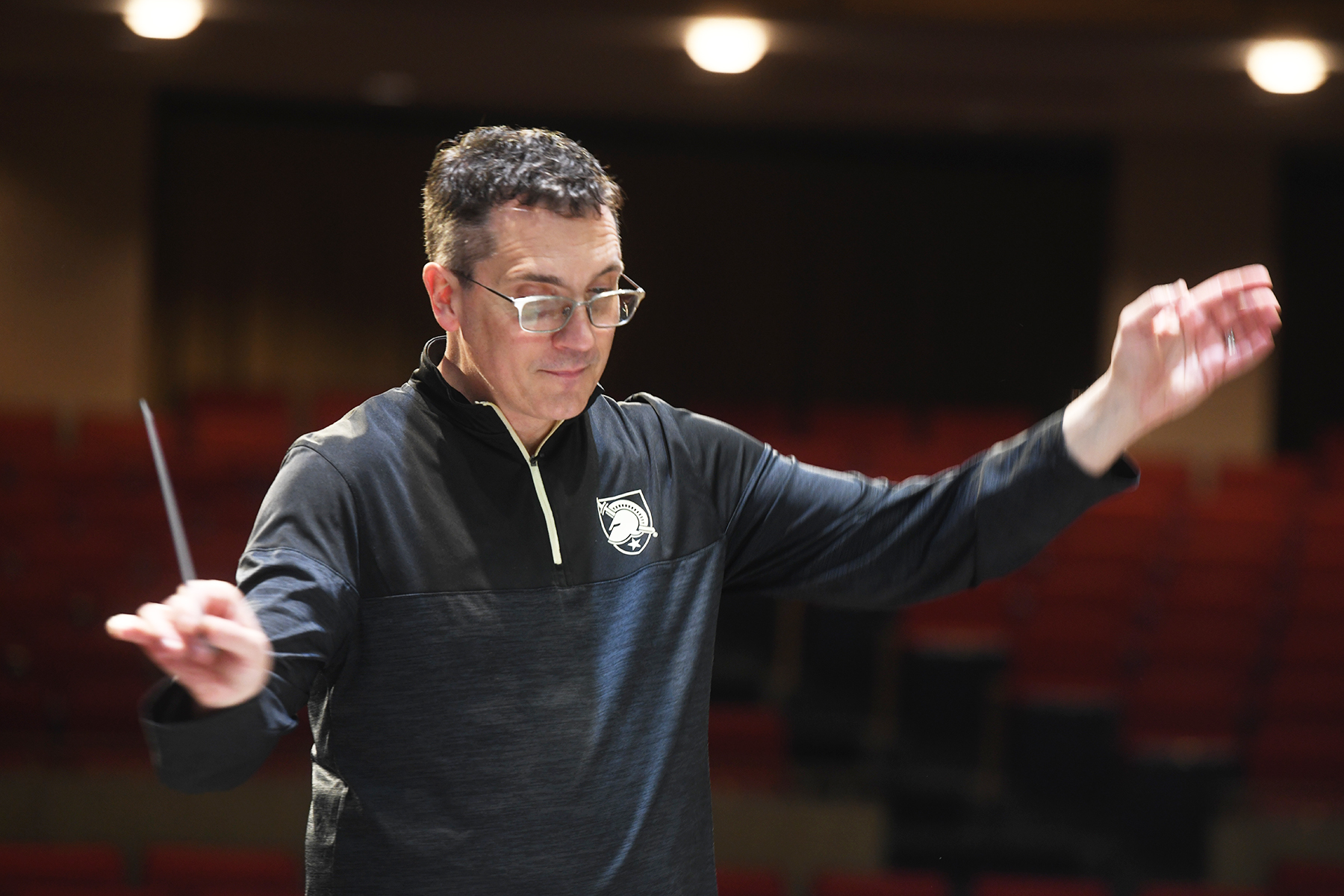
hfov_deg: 11.4
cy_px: 448
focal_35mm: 180
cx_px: 672
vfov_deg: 7.6
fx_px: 6719
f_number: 4.5
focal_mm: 180
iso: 1600
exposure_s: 1/80
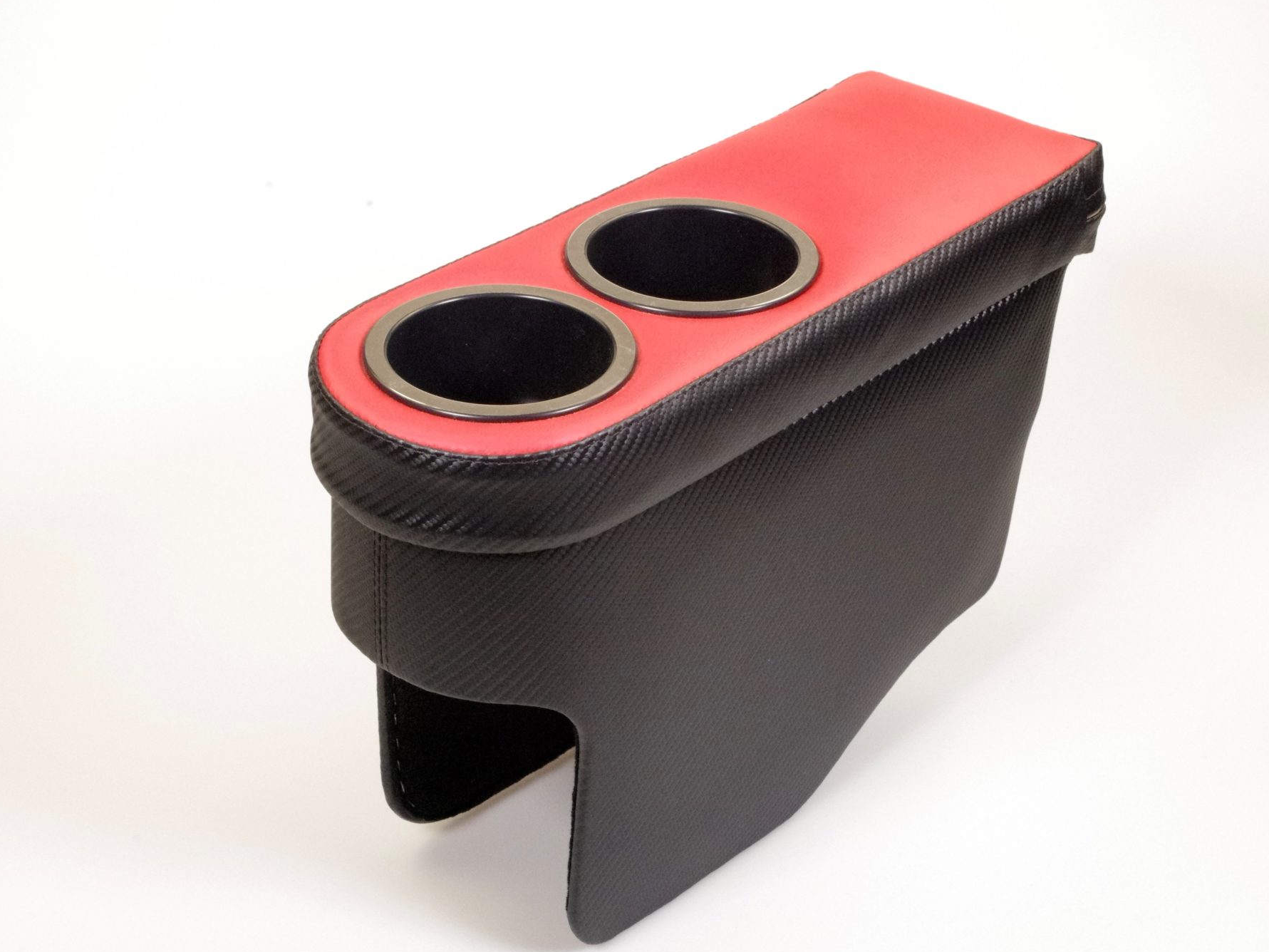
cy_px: 475
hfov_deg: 30.0
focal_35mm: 65
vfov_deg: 22.7
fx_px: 2367
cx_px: 618
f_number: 14
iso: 6400
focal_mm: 39
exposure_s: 1/50
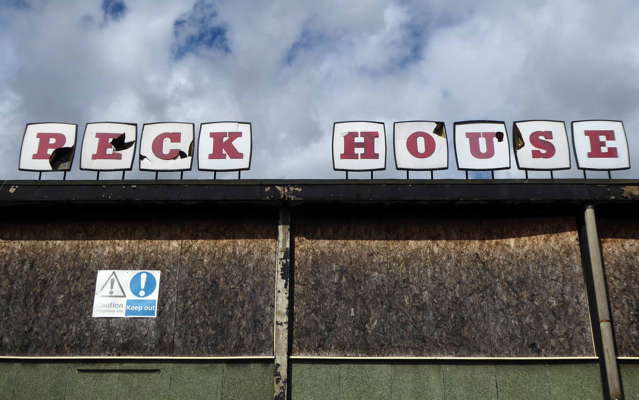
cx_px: 319
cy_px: 177
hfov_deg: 44.4
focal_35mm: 45
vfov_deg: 28.6
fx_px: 784
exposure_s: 1/2000
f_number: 4.5
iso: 80
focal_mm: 7.2
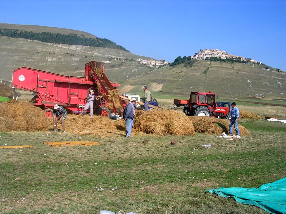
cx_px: 143
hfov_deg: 49.0
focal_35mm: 38
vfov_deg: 37.7
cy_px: 107
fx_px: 314
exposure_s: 1/231
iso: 50
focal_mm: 5.8
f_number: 5.6
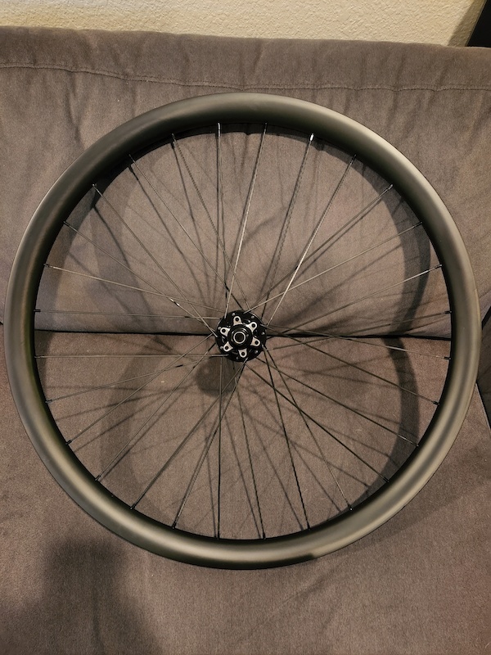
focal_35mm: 23
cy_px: 328
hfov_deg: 58.9
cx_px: 246
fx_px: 435
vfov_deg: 73.9
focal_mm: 5.4
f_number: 1.8
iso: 800
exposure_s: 1/24
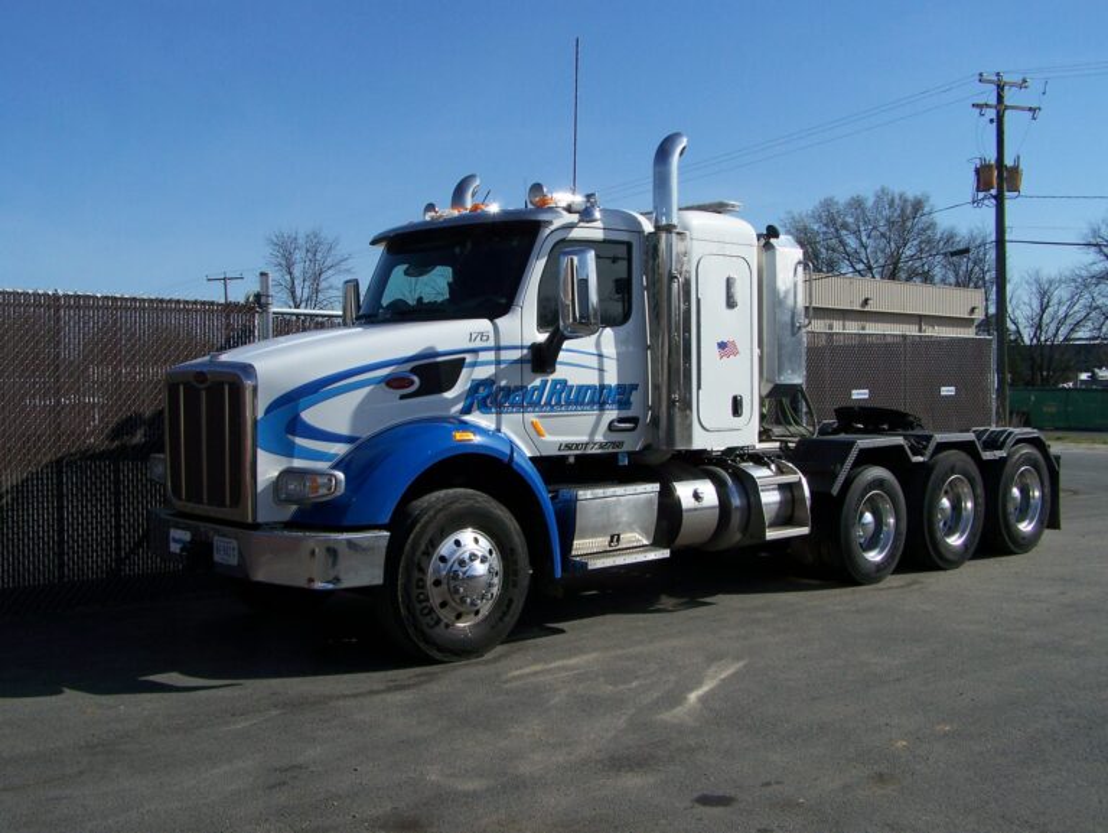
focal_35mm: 38
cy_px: 416
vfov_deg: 37.8
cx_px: 554
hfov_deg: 48.9
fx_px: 1217
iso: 80
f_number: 5.6
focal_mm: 6.3
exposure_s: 1/640
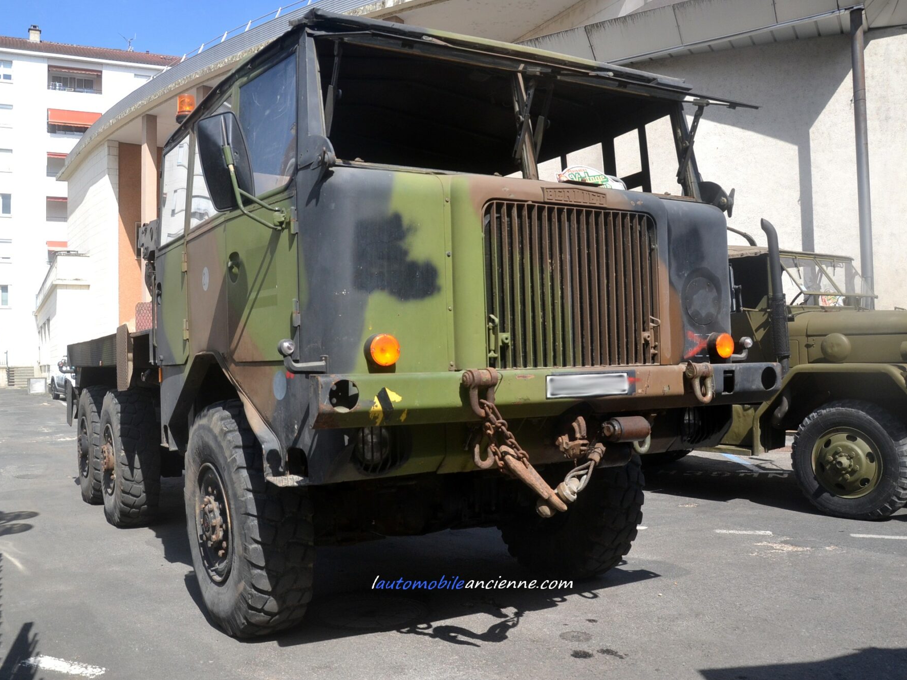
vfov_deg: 46.8
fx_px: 786
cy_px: 333
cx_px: 407
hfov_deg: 59.8
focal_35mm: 30
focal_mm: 18
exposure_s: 1/1250
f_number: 5.6
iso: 400
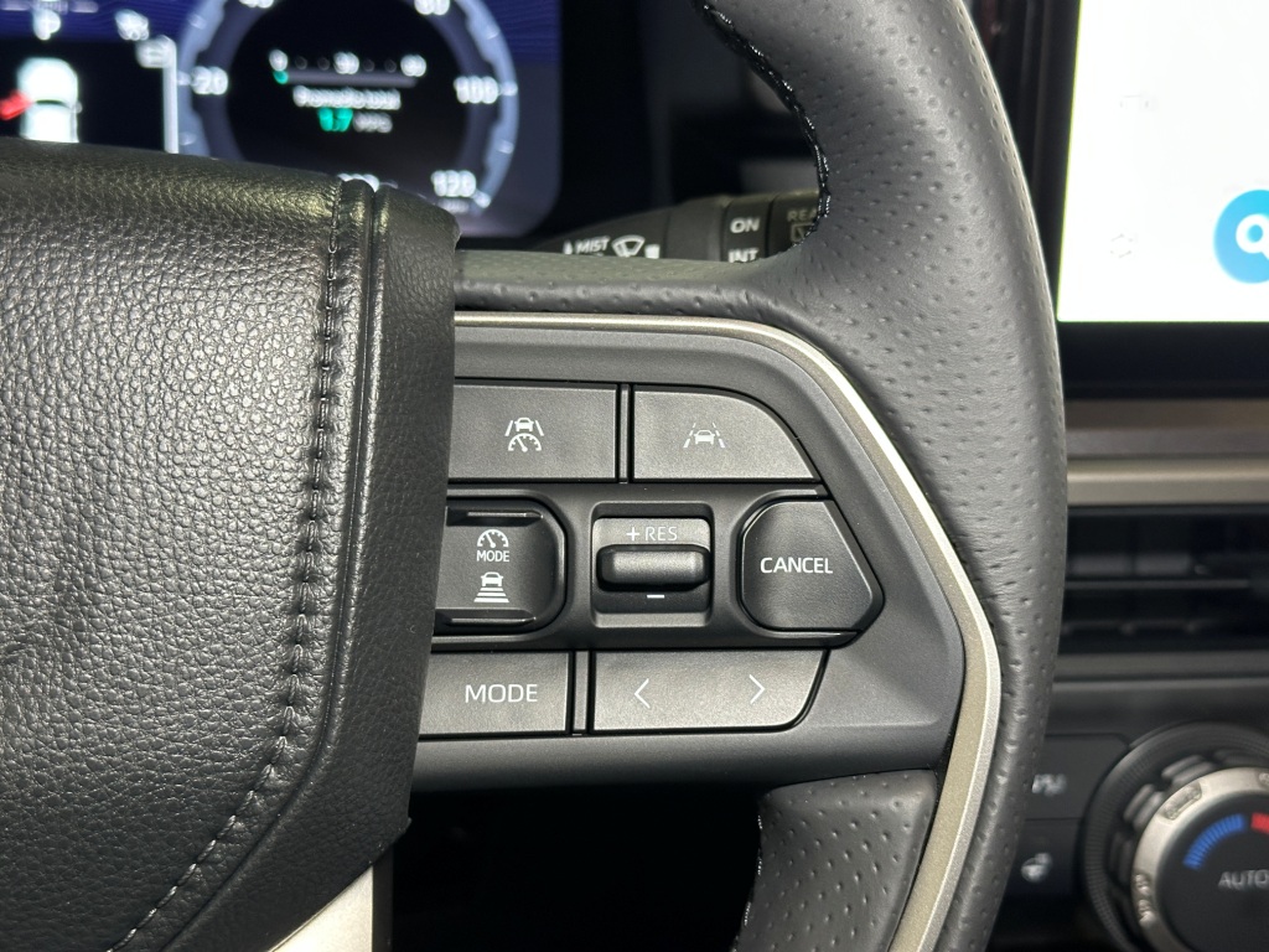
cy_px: 476
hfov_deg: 39.7
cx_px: 634
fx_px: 1760
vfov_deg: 30.3
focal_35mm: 48
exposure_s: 1/40
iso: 320
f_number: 1.78
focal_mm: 6.86
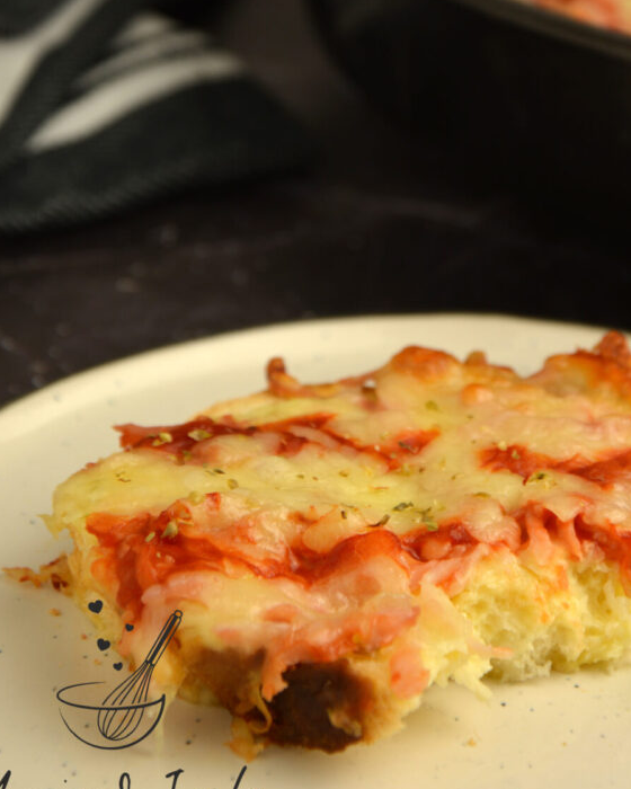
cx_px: 401
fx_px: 3268
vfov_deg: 13.7
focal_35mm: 140
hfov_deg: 11.0
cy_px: 166
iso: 100
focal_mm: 58
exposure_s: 1/40
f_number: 6.3
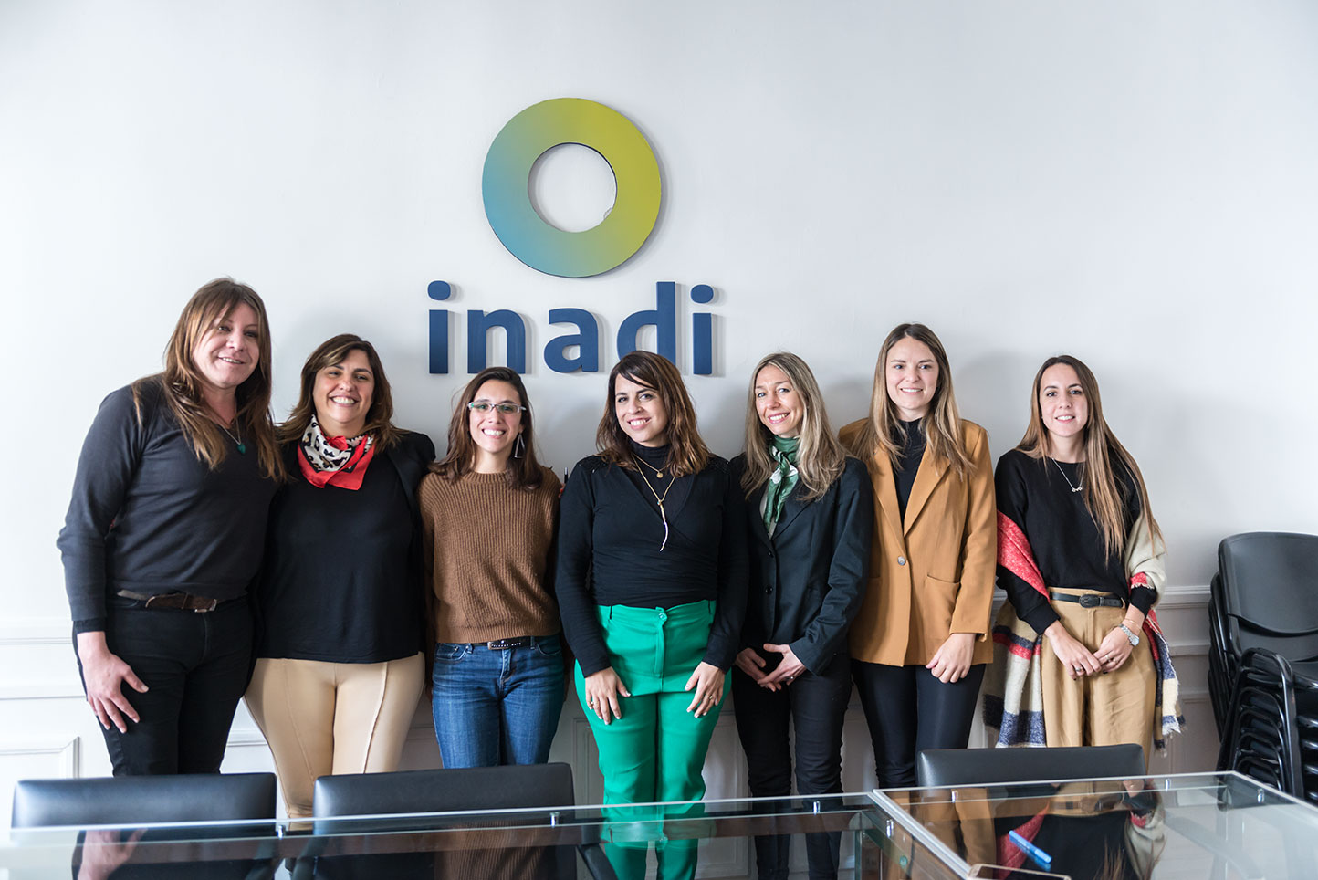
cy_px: 440
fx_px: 1282
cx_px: 659
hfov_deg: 54.4
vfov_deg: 37.9
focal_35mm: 35
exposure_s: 1/60
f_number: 2.8
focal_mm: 35
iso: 1000
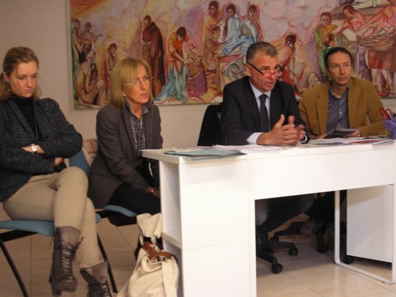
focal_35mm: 45
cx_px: 197
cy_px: 161
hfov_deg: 42.1
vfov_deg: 32.2
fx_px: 515
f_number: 3.2
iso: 200
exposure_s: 1/11.7
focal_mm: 6.3
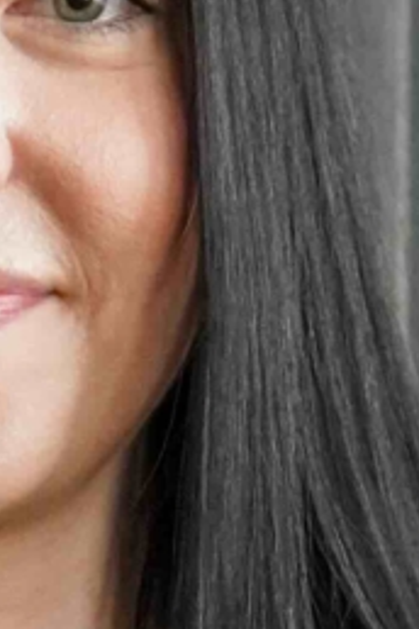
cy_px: 841
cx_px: -69
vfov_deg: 5.6
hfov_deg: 3.8
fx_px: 6372
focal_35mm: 365
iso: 6400
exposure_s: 1/320
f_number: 5
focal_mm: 46
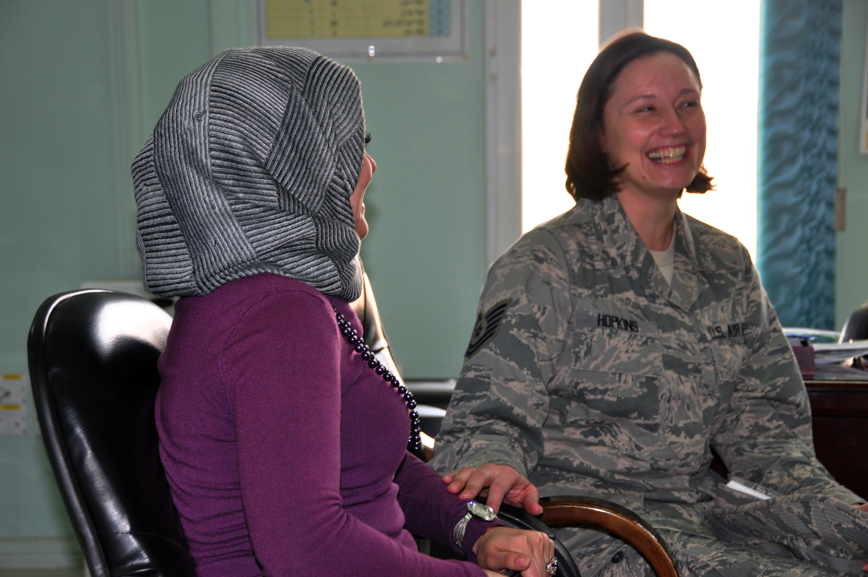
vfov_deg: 18.1
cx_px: 434
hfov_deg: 27.0
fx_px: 1806
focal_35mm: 75
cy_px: 288
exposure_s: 1/60
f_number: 4.8
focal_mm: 50
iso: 500
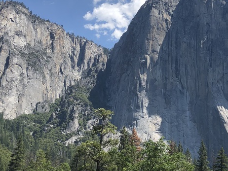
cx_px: 140
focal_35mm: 62
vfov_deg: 23.7
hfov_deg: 31.1
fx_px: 409
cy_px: 84
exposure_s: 1/1656
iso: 20
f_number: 1.8
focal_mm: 4
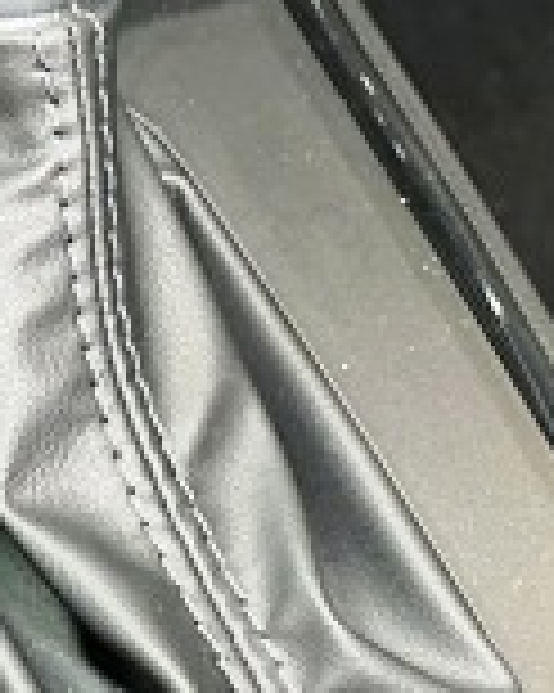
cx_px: 41
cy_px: 63
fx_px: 3200
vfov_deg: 12.3
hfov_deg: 9.8
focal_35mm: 156
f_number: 1.78
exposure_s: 1/30
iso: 800
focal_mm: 6.86
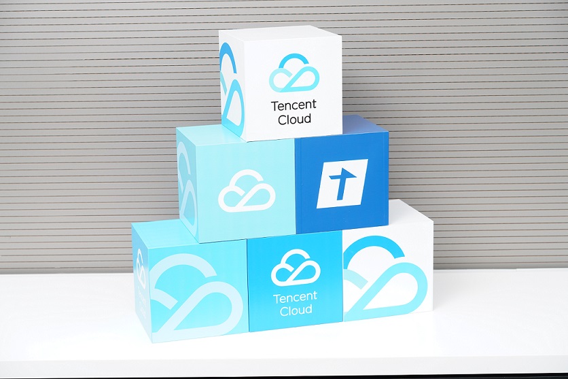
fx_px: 1231
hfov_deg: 26.0
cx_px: 284
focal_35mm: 78
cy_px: 190
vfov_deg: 17.5
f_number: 5.6
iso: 1000
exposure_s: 1/200
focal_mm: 78
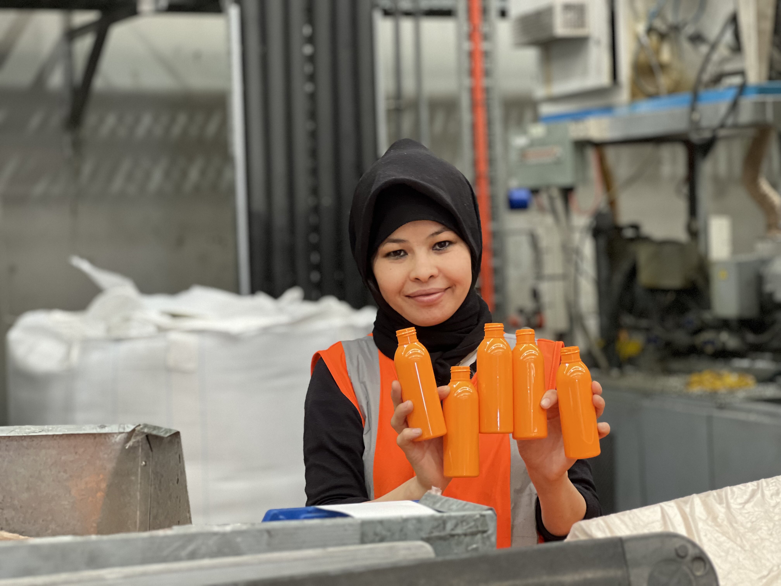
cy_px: 293
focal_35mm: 77
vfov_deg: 19.1
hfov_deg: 25.3
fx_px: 1737
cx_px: 390
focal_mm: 9
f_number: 2.8
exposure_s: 1/40
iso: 400
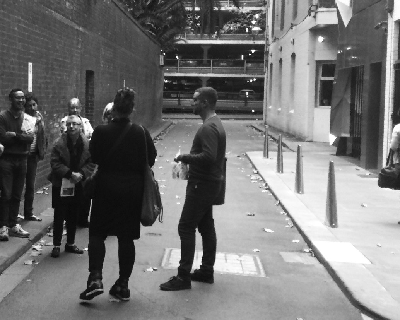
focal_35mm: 58
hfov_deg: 30.7
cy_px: 110
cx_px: 24
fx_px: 687
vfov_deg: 26.1
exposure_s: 1/30
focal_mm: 4.12
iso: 50
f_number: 2.2
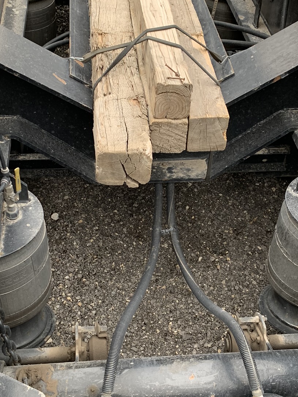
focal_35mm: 49
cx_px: 140
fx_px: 563
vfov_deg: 38.5
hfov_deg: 29.7
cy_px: 260
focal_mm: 4.25
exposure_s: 1/121
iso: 80
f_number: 1.8
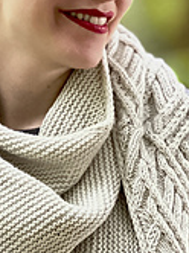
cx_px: 51
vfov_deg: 8.5
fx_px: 1693
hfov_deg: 6.4
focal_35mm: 232
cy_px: 226
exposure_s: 1/40
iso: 200
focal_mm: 9
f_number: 2.8
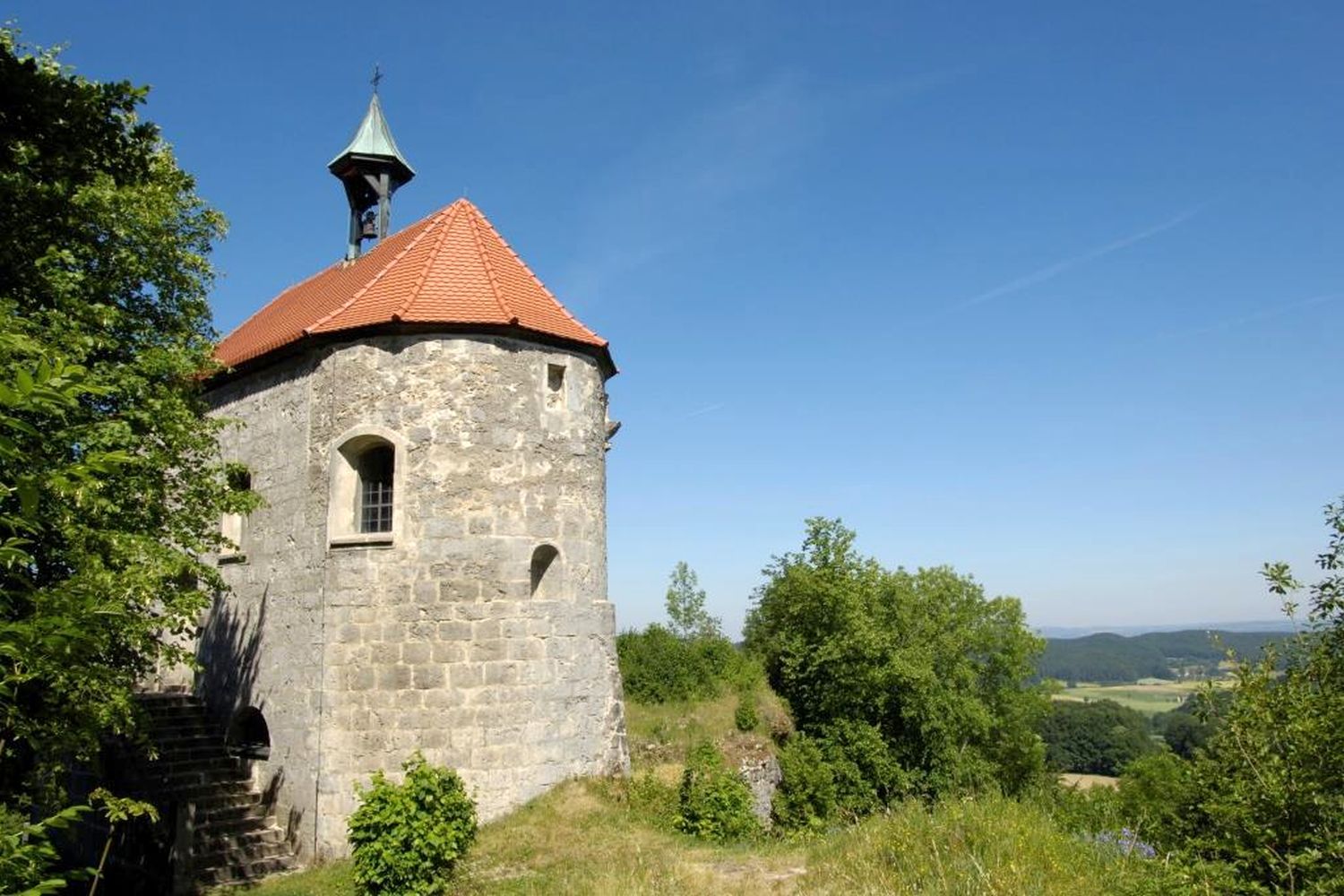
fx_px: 952
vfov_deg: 50.4
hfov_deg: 70.4
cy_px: 448
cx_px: 672
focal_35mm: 26
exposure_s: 1/500
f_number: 11
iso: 400
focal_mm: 17
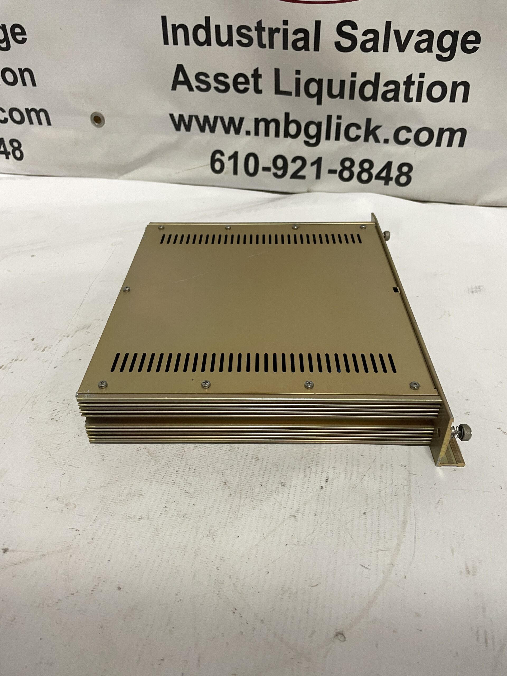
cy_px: 338
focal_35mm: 26
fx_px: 508
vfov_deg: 67.3
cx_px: 254
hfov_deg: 53.1
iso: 125
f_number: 1.6
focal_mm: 4.2
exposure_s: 1/60
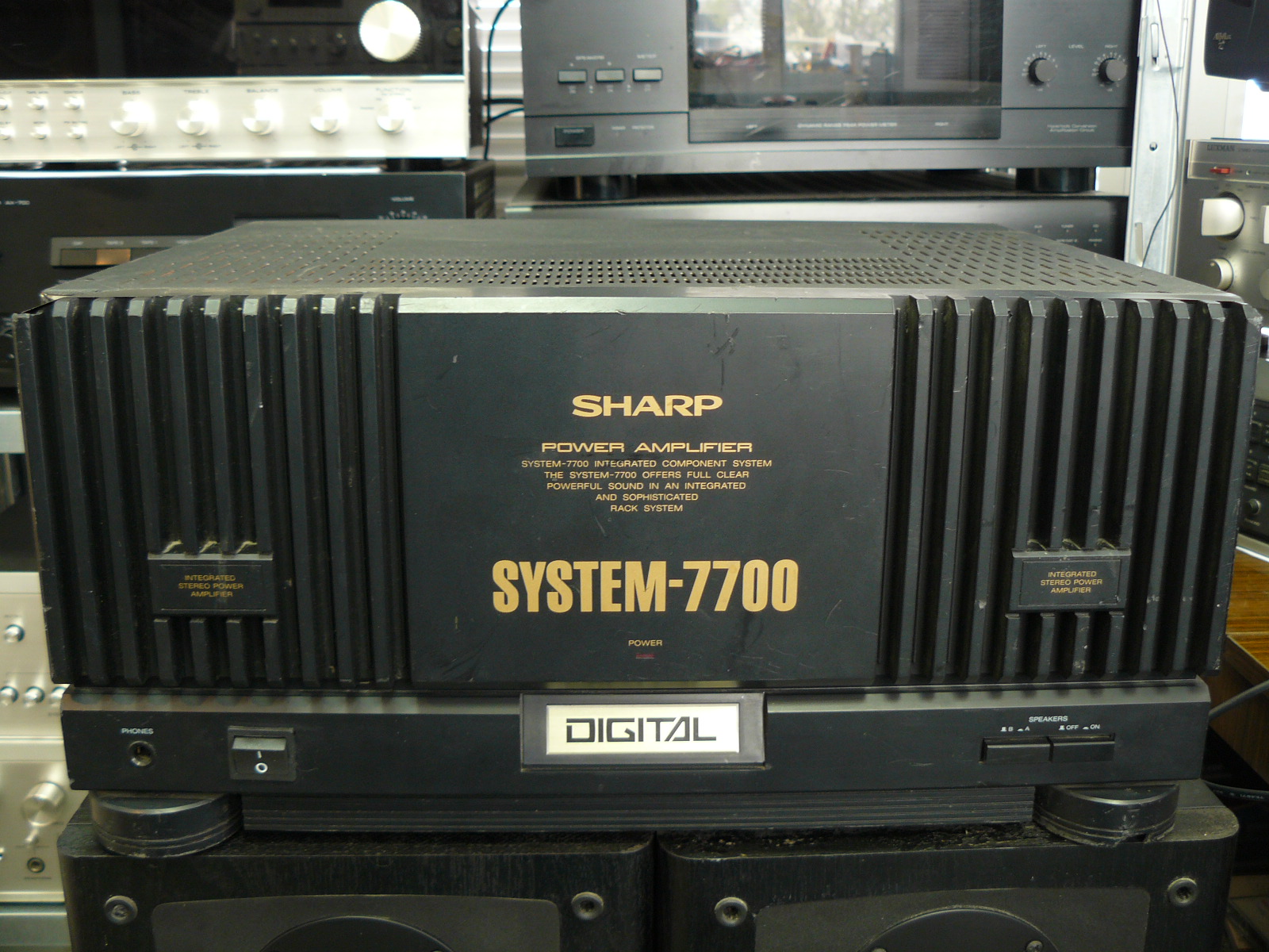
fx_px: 1320
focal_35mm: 36
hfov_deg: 51.4
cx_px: 634
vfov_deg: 39.7
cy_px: 476
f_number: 2.8
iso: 100
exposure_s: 1/3.2
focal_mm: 6
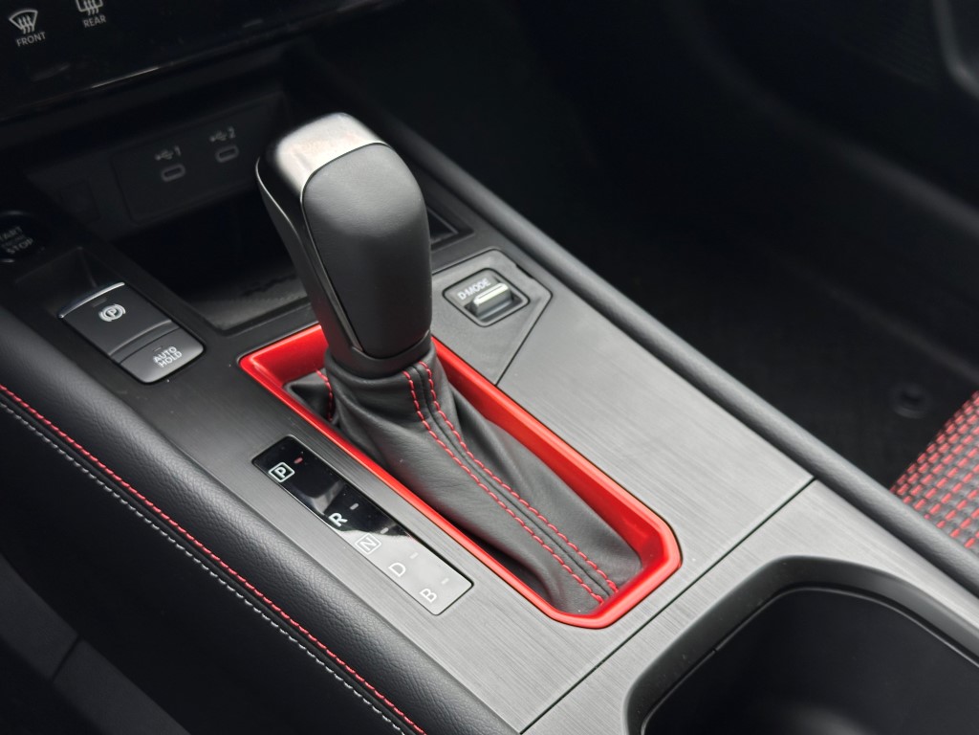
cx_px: 490
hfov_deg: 39.7
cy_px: 368
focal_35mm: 48
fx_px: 1358
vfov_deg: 30.3
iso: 50
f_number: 1.78
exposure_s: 1/121
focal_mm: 6.86
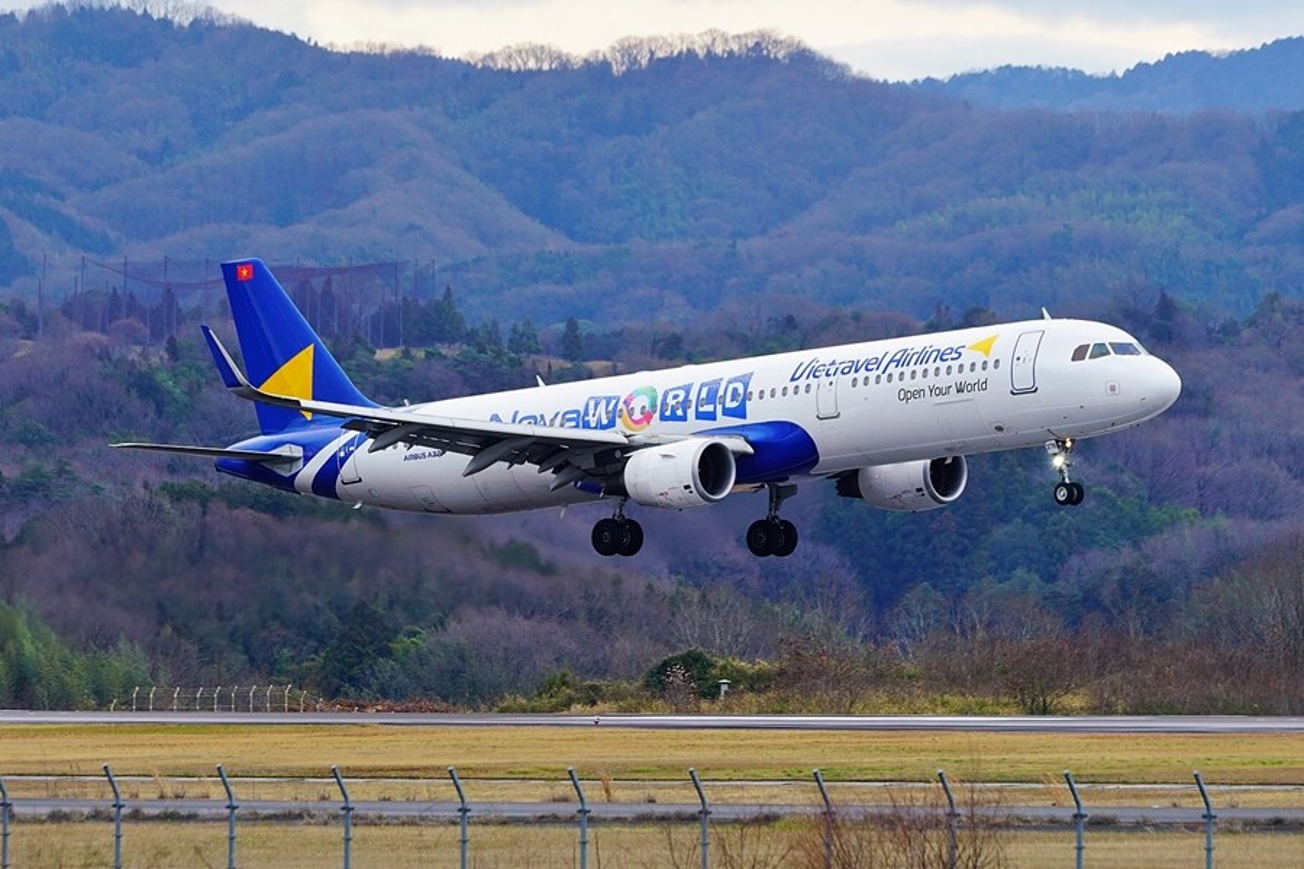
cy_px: 434
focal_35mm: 300
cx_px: 652
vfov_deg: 4.6
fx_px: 10866
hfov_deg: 6.9
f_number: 6.3
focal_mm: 300
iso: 800
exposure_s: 1/1000
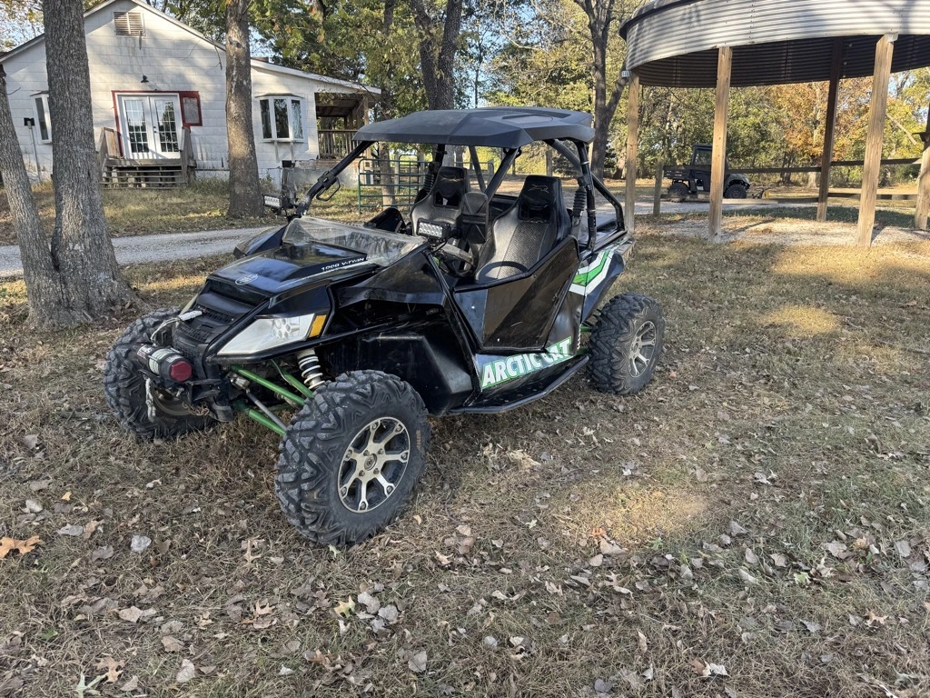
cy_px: 349
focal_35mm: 24
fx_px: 645
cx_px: 465
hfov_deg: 71.6
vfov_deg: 56.8
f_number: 1.78
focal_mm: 6.76
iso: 80
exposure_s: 1/358
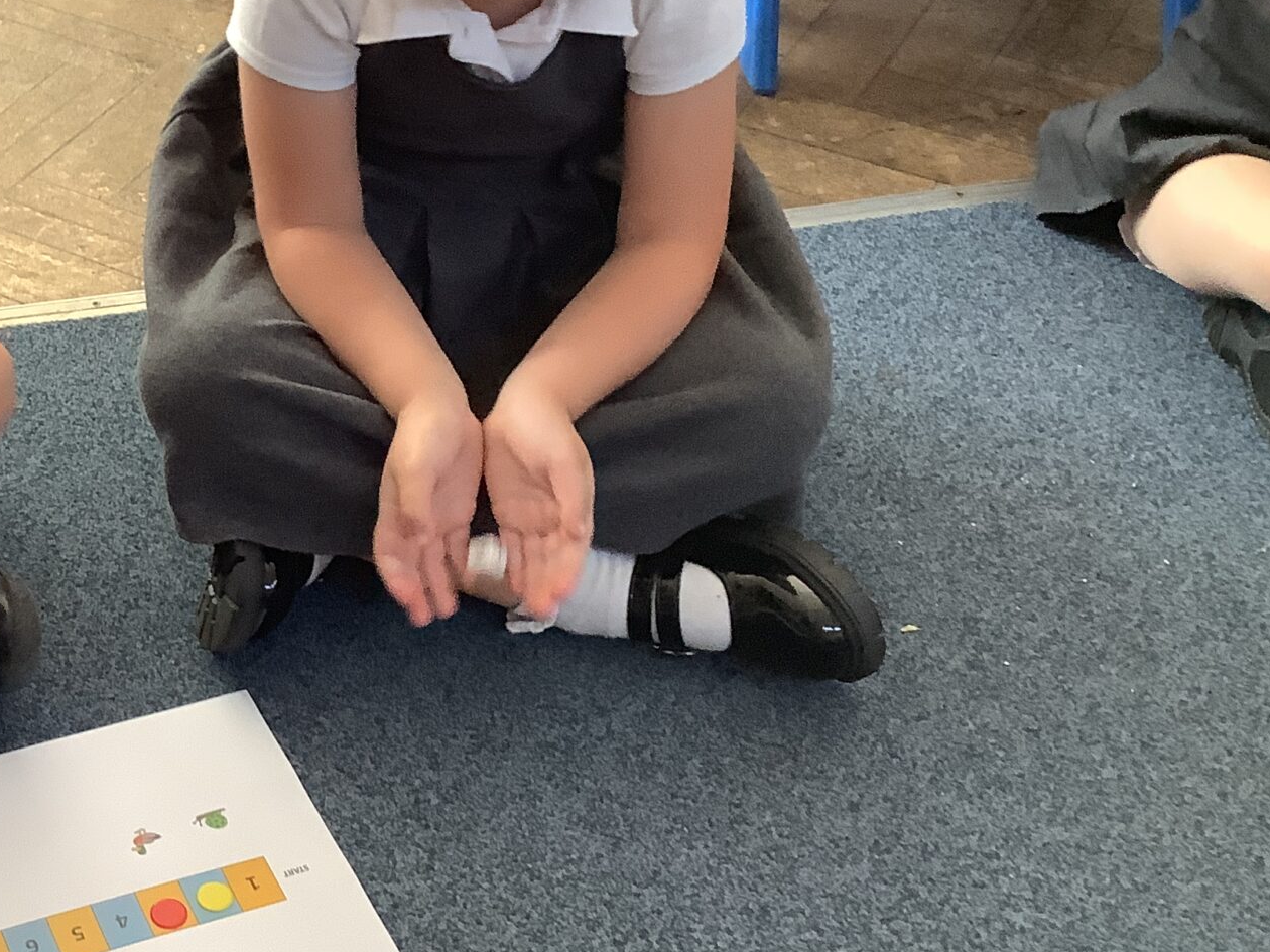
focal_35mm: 63
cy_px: 412
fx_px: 2311
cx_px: 83
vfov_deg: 23.3
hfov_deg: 29.2
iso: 200
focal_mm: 3.3
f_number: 2.4
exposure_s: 1/50
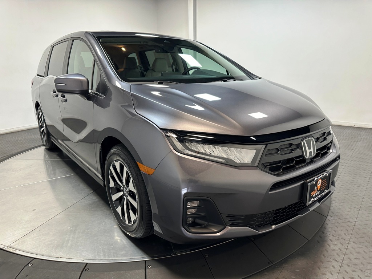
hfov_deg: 71.6
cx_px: 186
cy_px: 140
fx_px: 258
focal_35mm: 24
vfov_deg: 56.8
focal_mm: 6.86
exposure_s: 1/60
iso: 320
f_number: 1.78
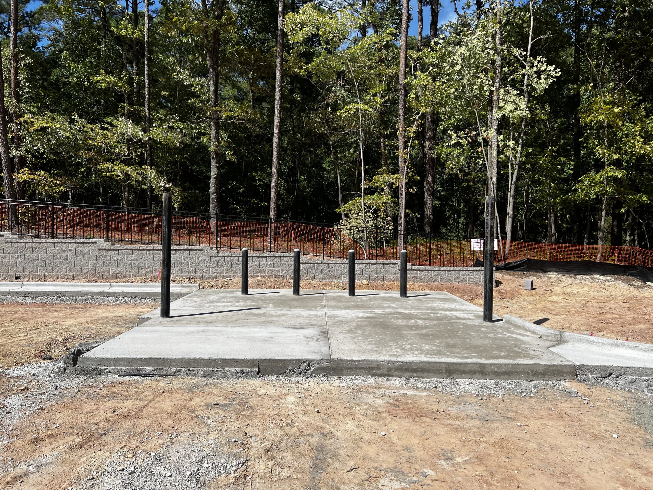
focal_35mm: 26
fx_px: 490
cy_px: 245
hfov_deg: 67.3
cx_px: 326
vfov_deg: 53.1
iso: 50
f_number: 1.5
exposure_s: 1/4831
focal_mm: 5.7
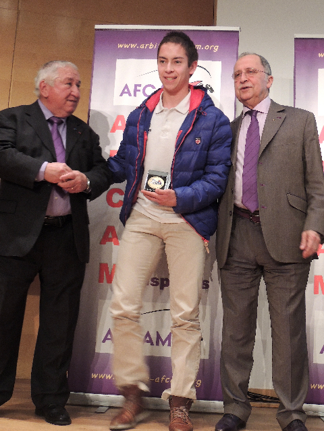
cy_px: 216
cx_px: 162
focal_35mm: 47
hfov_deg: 30.9
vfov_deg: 40.4
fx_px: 587
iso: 400
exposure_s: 1/15
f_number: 3.5
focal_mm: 8.3
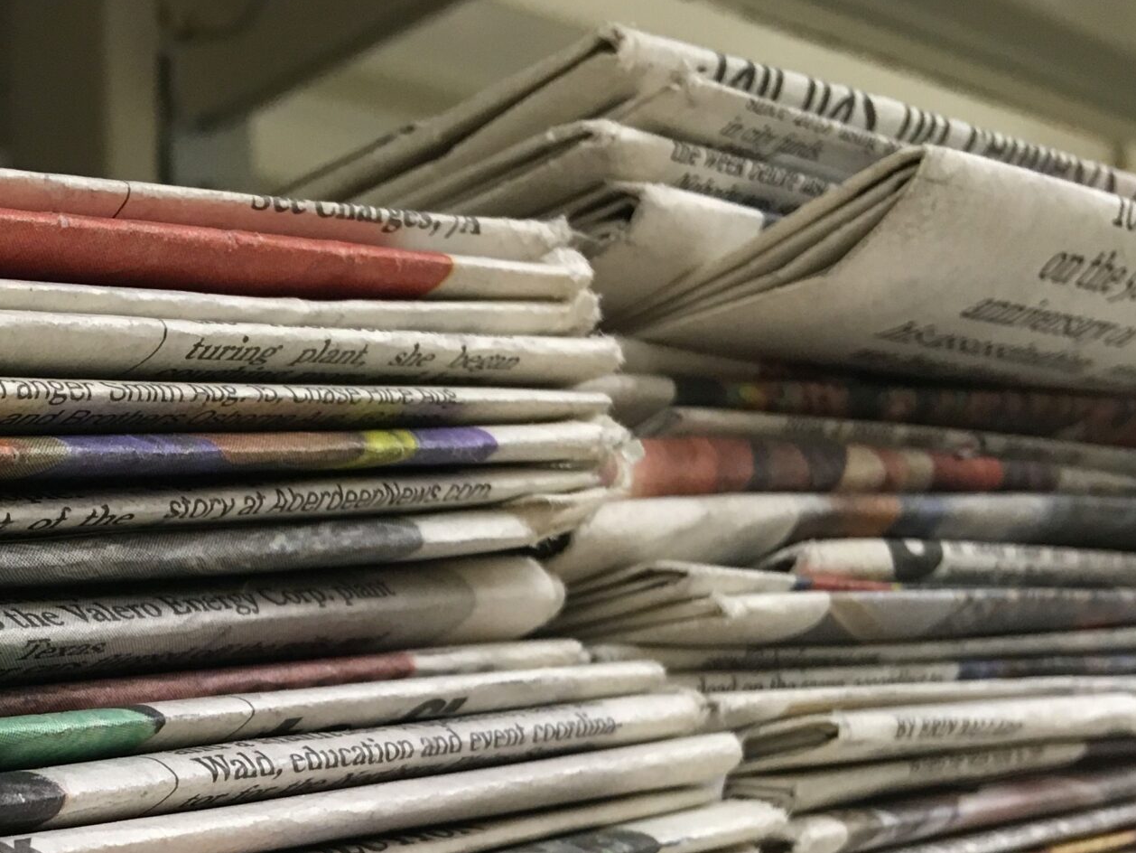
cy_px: 801
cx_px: 188
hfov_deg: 31.6
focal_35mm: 59
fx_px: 1937
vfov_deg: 24.0
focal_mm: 4.15
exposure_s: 1/30
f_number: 2.2
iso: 80
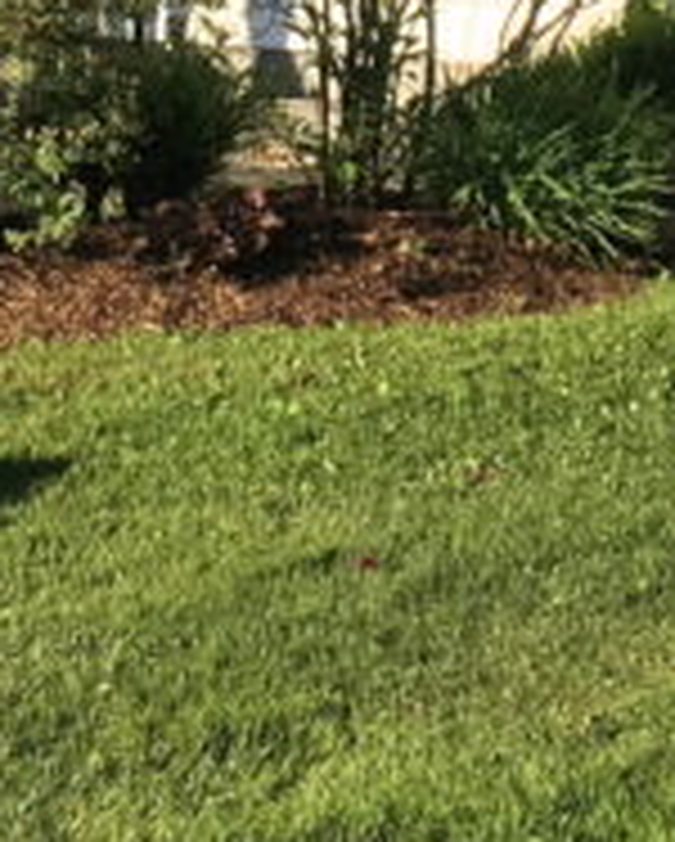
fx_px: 3765
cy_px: -635
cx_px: -36
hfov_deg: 10.1
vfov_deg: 11.8
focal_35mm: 151
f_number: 2.2
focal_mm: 4.15
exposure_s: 1/1131
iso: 25
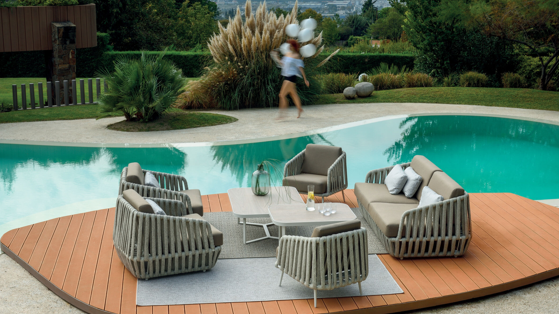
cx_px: 282
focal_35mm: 53
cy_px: 152
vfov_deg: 22.6
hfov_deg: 39.2
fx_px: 786
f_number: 18
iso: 50
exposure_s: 1/20
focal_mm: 50
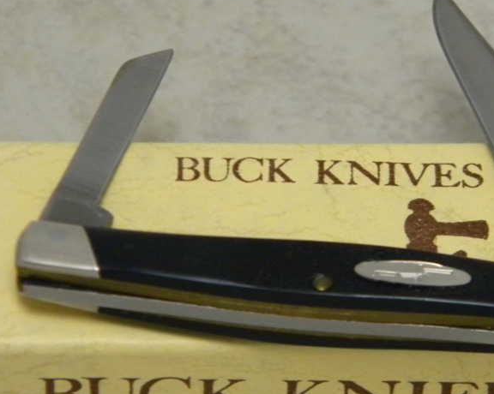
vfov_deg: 6.2
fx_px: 3667
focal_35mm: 251
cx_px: 329
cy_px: 231
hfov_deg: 7.7
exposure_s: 1/26
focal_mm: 26.8
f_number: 5
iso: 400
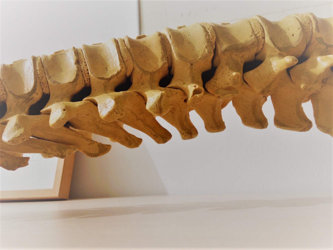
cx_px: 166
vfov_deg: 42.9
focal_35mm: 33
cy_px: 125
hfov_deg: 55.4
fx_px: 317
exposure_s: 1/196
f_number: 2.4
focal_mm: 4.12
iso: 50
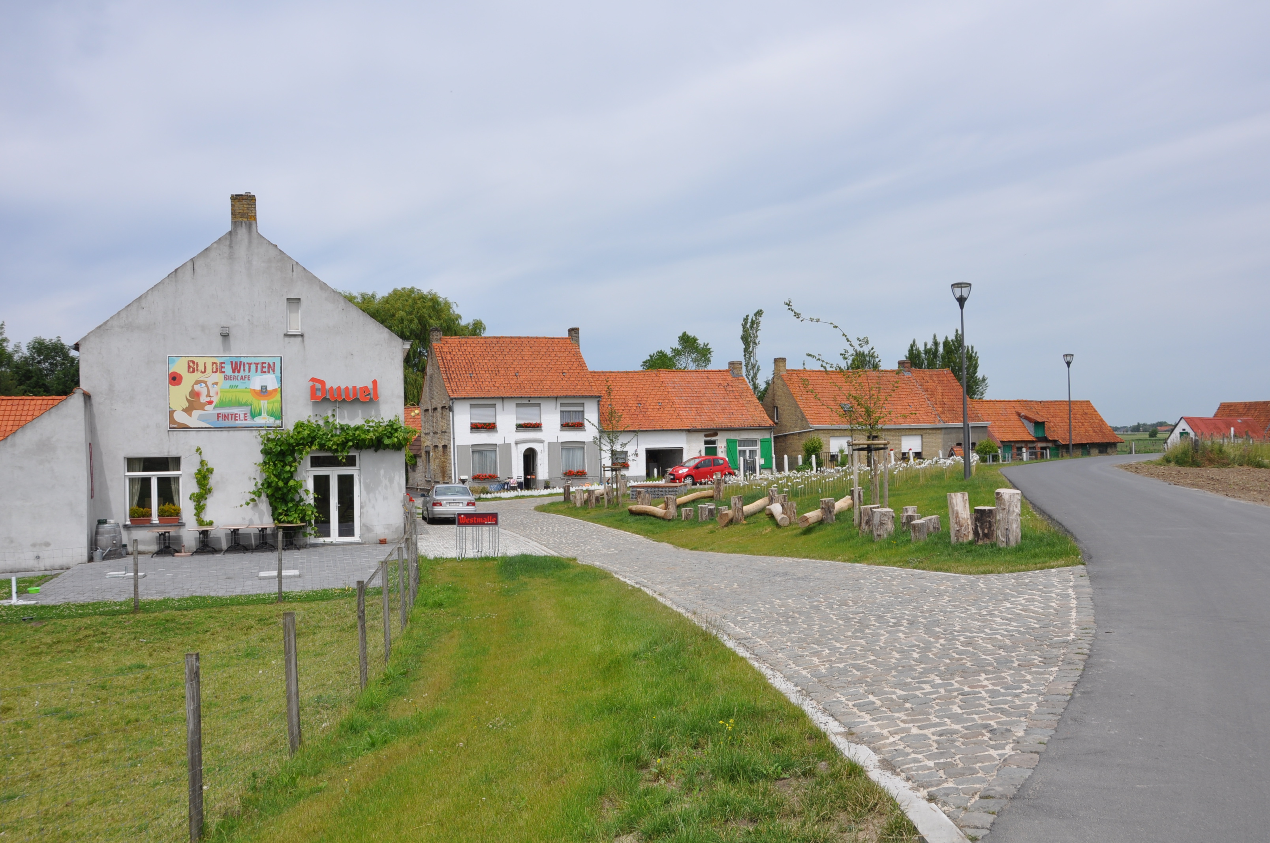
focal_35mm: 33
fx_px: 1163
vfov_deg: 39.9
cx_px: 635
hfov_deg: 57.3
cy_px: 422
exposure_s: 1/400
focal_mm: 22
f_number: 10
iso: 200
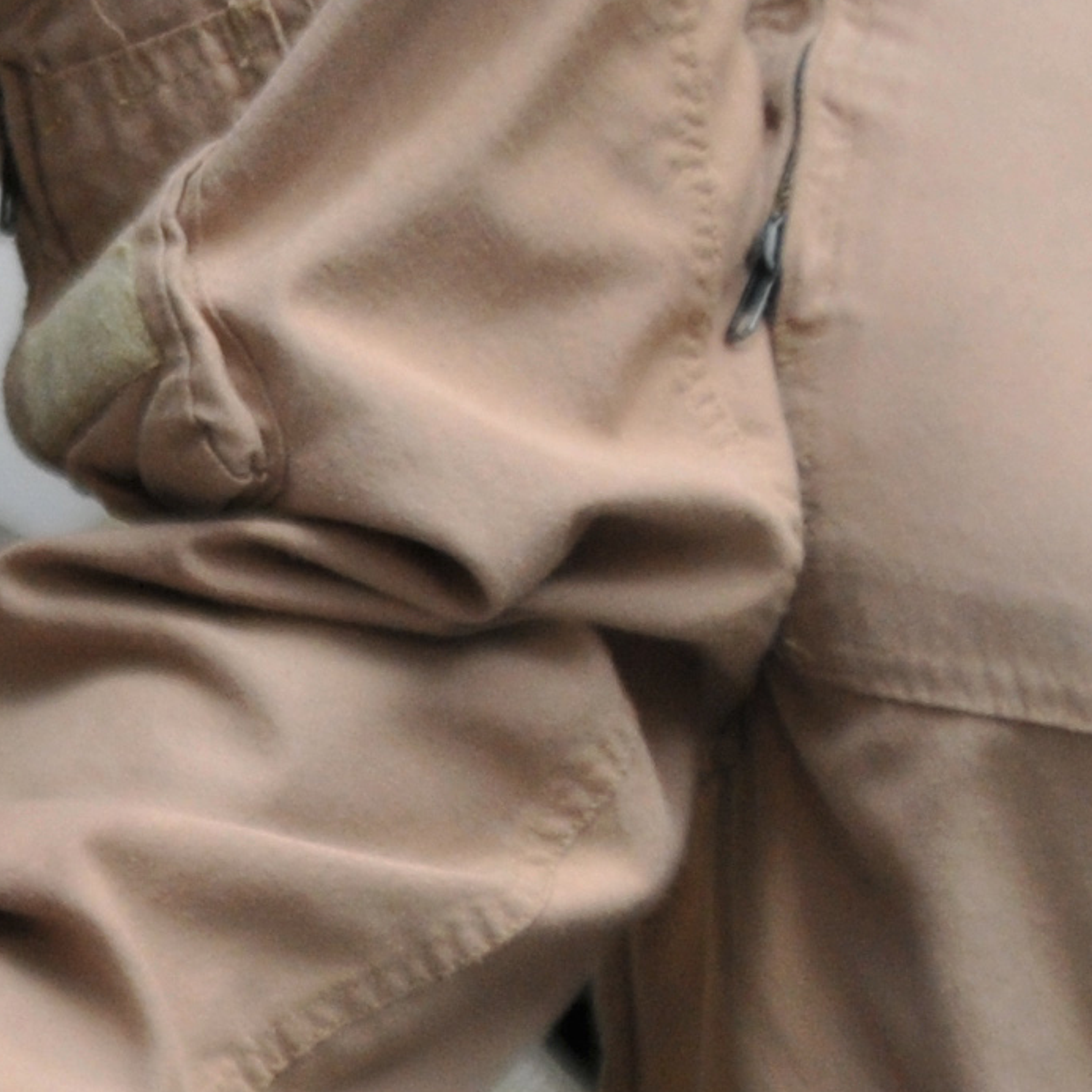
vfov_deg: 9.2
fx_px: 6745
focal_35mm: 189
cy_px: 367
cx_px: -816
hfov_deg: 8.9
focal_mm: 24
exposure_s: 1/80
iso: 500
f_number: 2.8
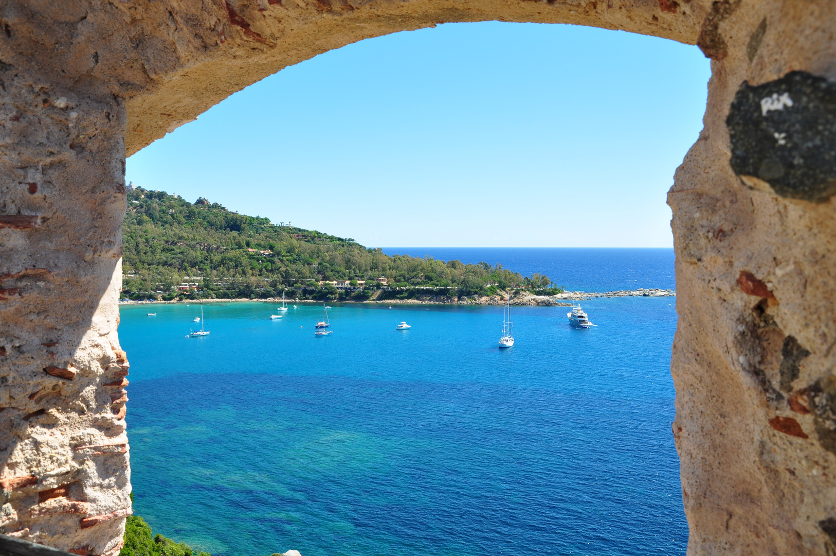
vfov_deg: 36.8
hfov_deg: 53.2
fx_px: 835
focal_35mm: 36
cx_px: 418
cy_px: 278
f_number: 10
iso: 200
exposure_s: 1/250
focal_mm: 24
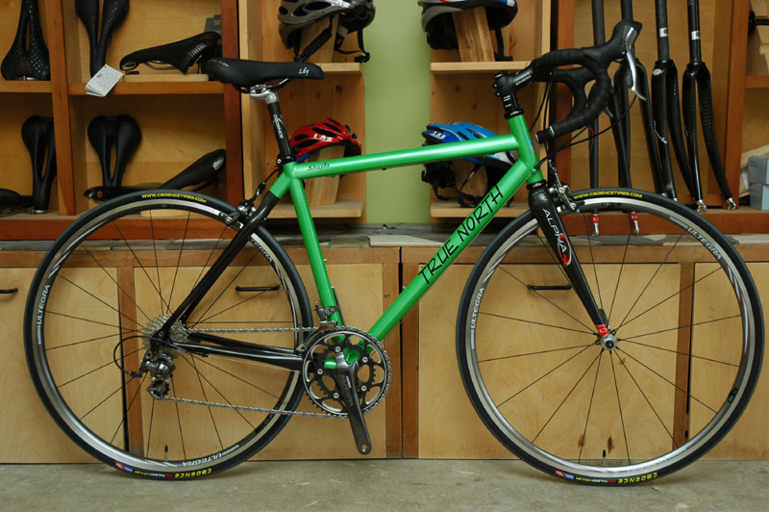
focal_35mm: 46
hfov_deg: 42.4
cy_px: 256
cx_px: 384
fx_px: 992
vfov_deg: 28.9
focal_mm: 31
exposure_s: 1/60
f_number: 5
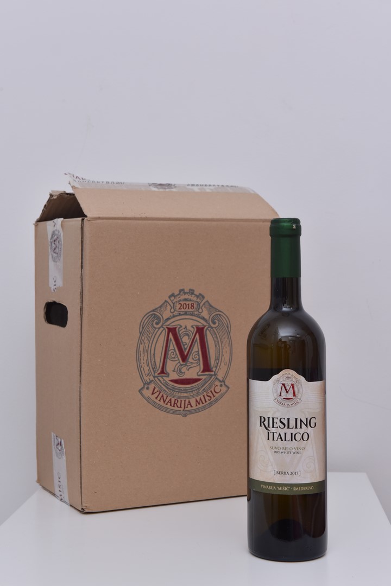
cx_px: 196
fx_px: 1010
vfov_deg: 32.4
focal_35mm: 62
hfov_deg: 21.9
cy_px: 293
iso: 500
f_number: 10
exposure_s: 1/80
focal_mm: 62
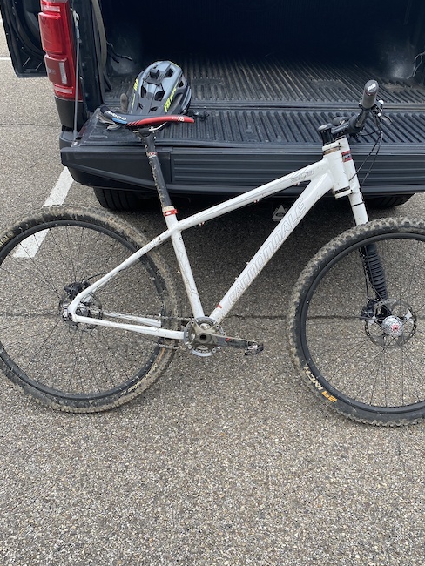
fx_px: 523
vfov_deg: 56.4
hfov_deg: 44.1
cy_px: 340
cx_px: 239
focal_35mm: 32
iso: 32
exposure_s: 1/694
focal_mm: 4.25
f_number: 1.8
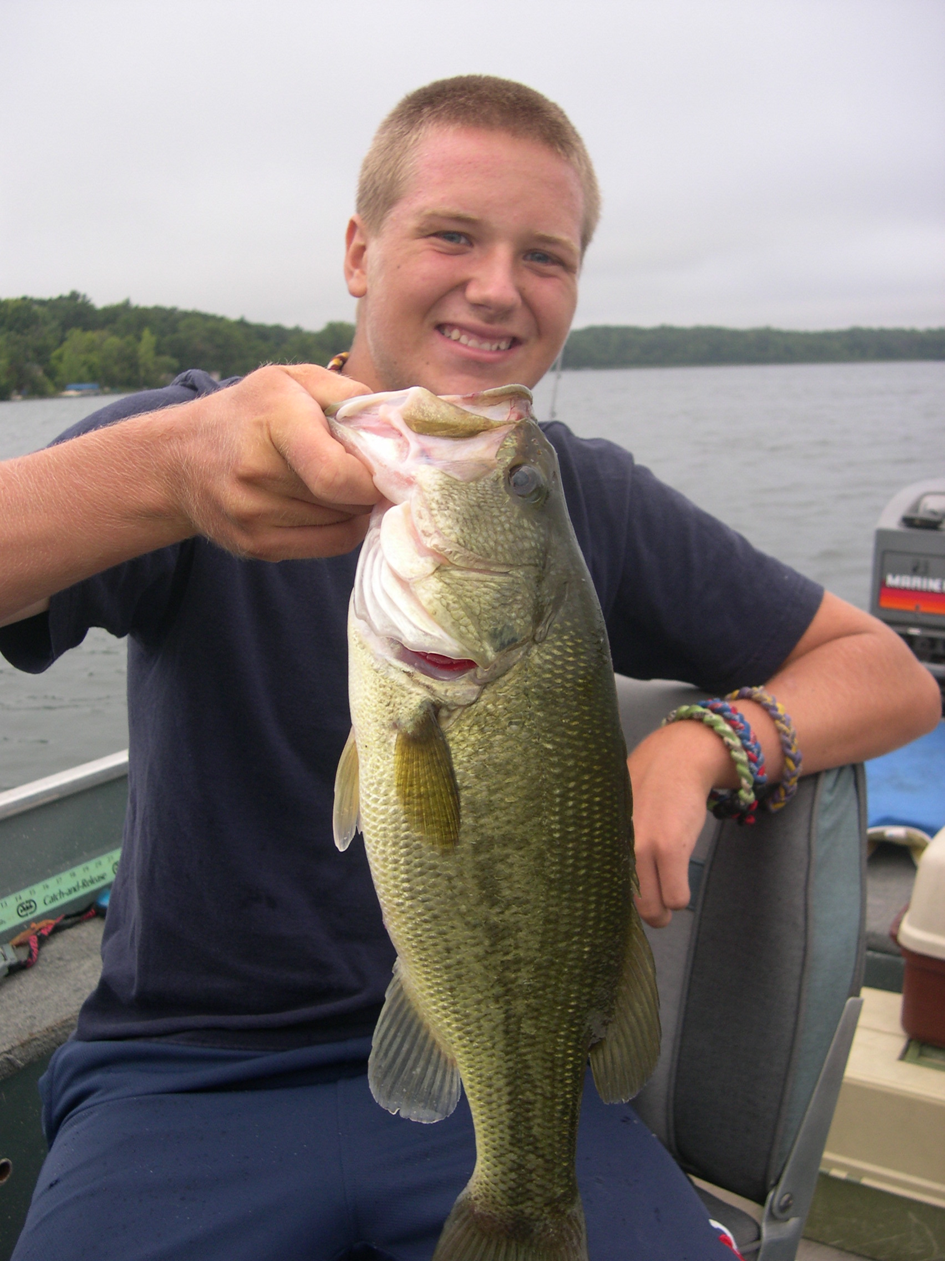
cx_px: 472
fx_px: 1383
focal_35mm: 38
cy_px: 630
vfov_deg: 49.0
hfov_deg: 37.7
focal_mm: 8
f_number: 2.8
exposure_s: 1/179
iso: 100
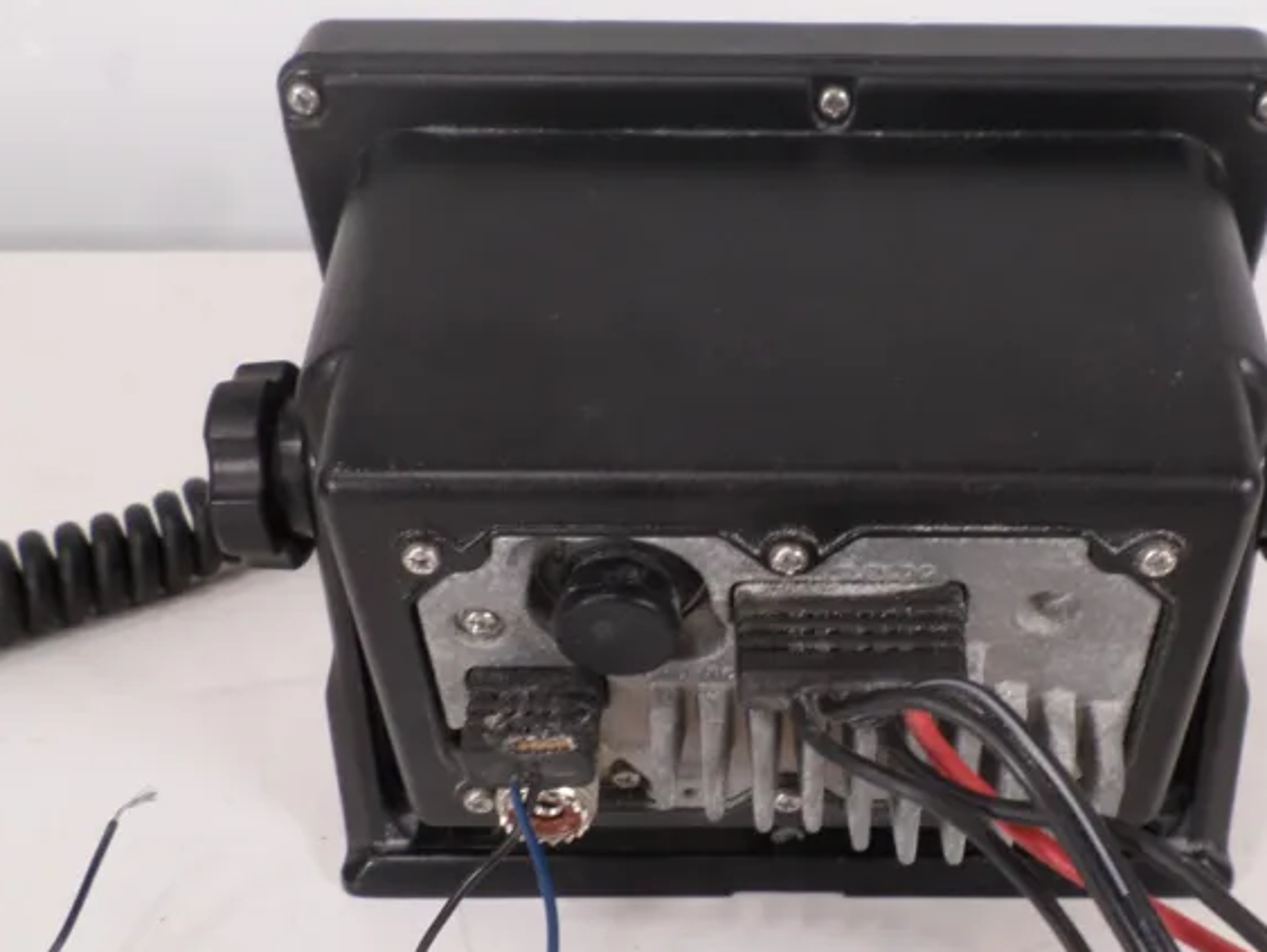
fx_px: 1465
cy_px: 560
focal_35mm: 40
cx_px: 793
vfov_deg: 35.9
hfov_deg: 46.4
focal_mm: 4.5
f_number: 2.5
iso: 80
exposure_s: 1/45
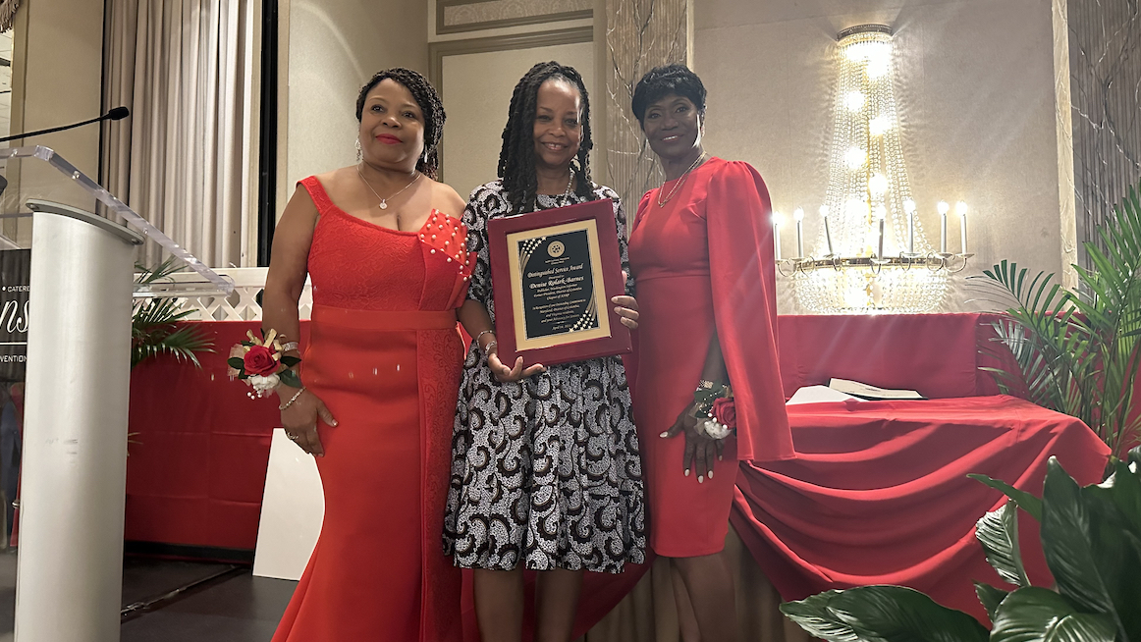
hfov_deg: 69.8
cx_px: 585
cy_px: 283
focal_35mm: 27
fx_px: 817
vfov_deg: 42.8
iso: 640
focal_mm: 6.86
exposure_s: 1/60
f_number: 1.78
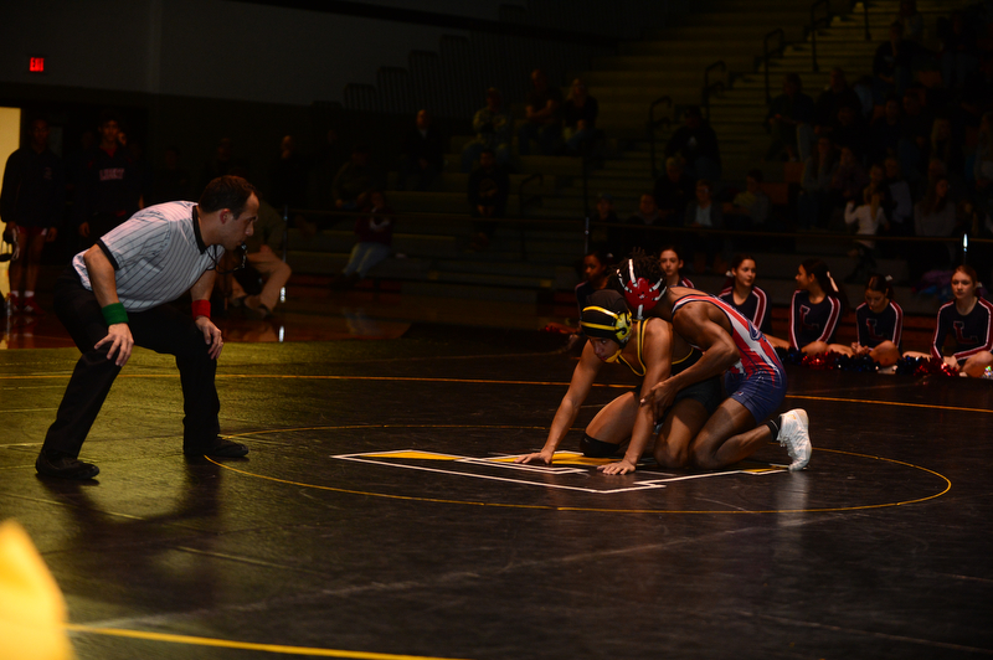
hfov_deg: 23.7
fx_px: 2370
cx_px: 496
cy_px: 330
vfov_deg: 15.9
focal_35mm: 86
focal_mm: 86
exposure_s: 1/250
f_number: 2.8
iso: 3200
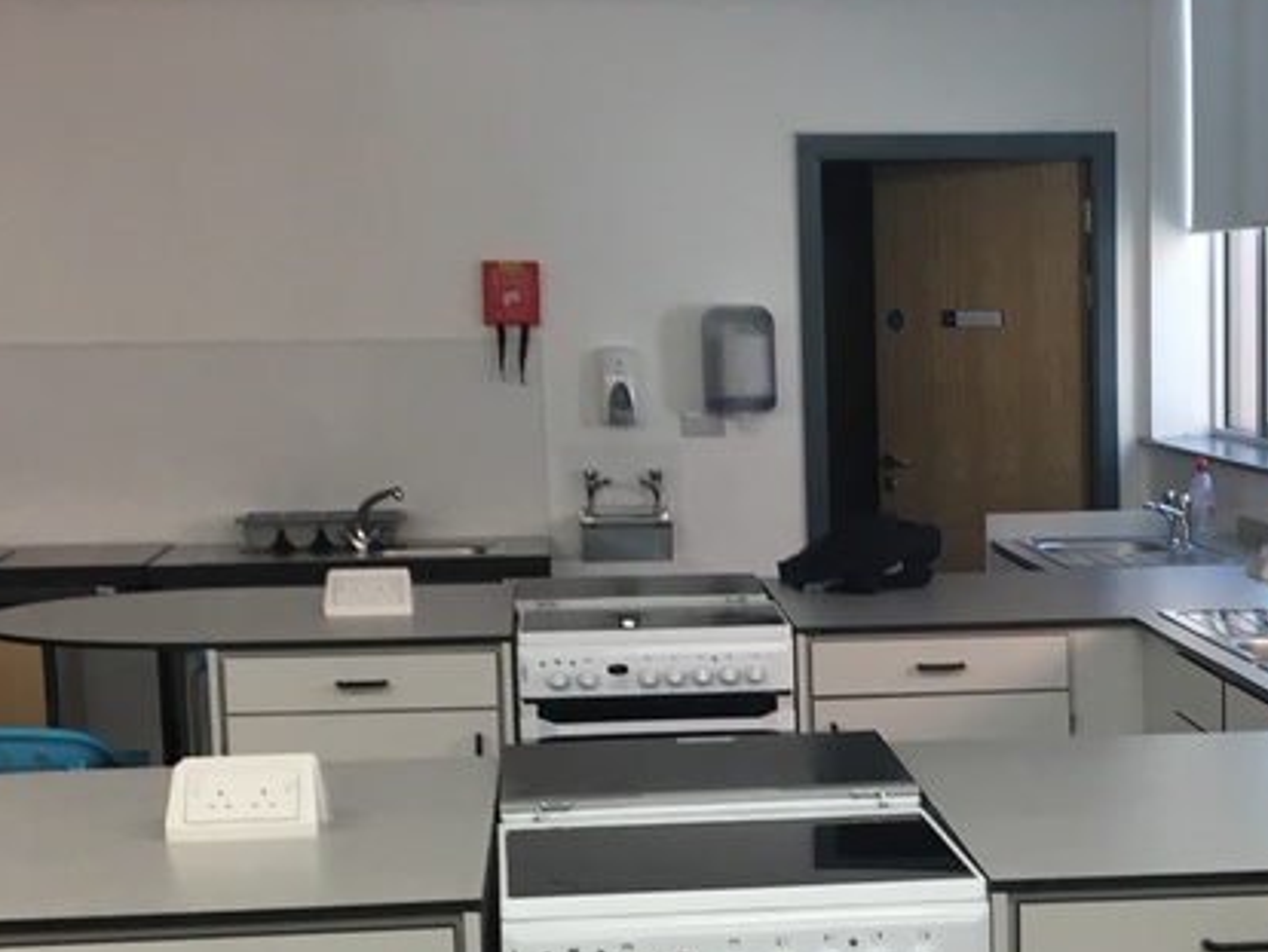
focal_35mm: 84
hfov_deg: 23.0
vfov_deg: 17.4
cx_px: 995
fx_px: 3079
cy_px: 805
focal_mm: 4.15
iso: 25
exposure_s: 1/33
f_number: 2.2
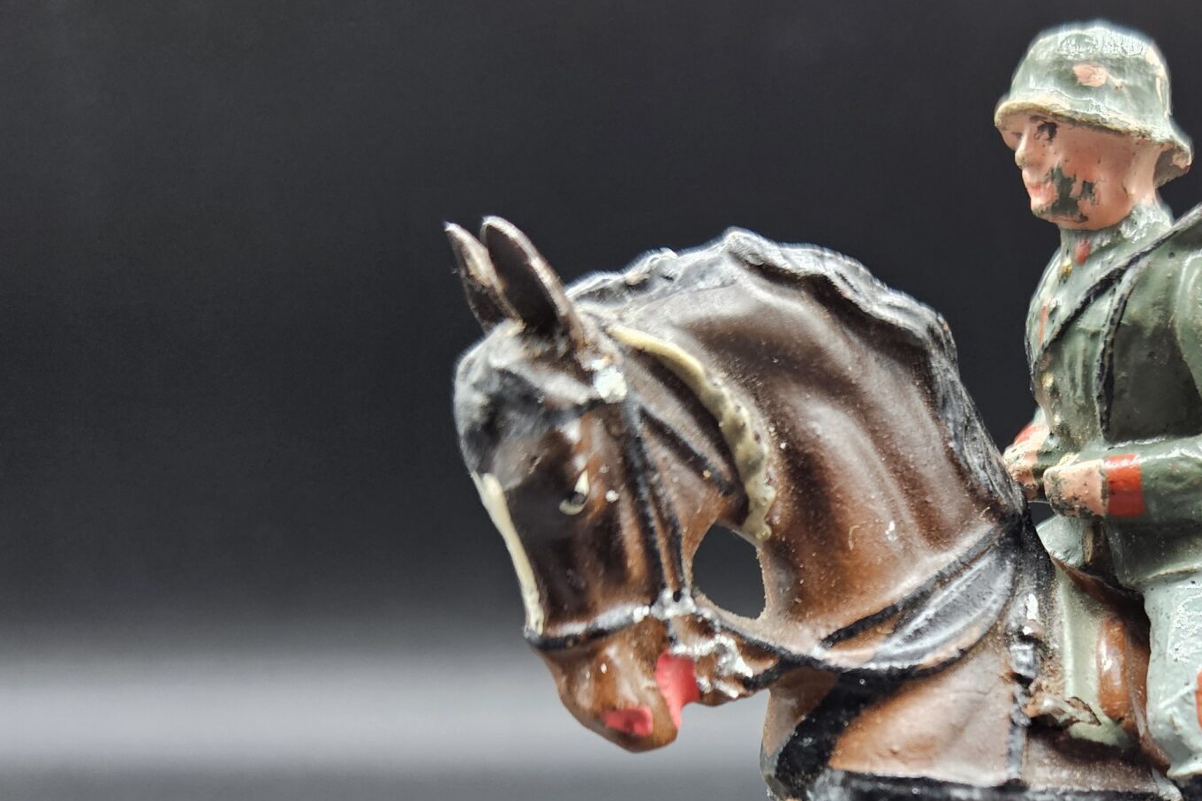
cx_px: 962
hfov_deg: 41.7
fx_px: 1502
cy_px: 757
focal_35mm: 45
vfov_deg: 28.4
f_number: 1.8
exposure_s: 1/180
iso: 200
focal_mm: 5.4
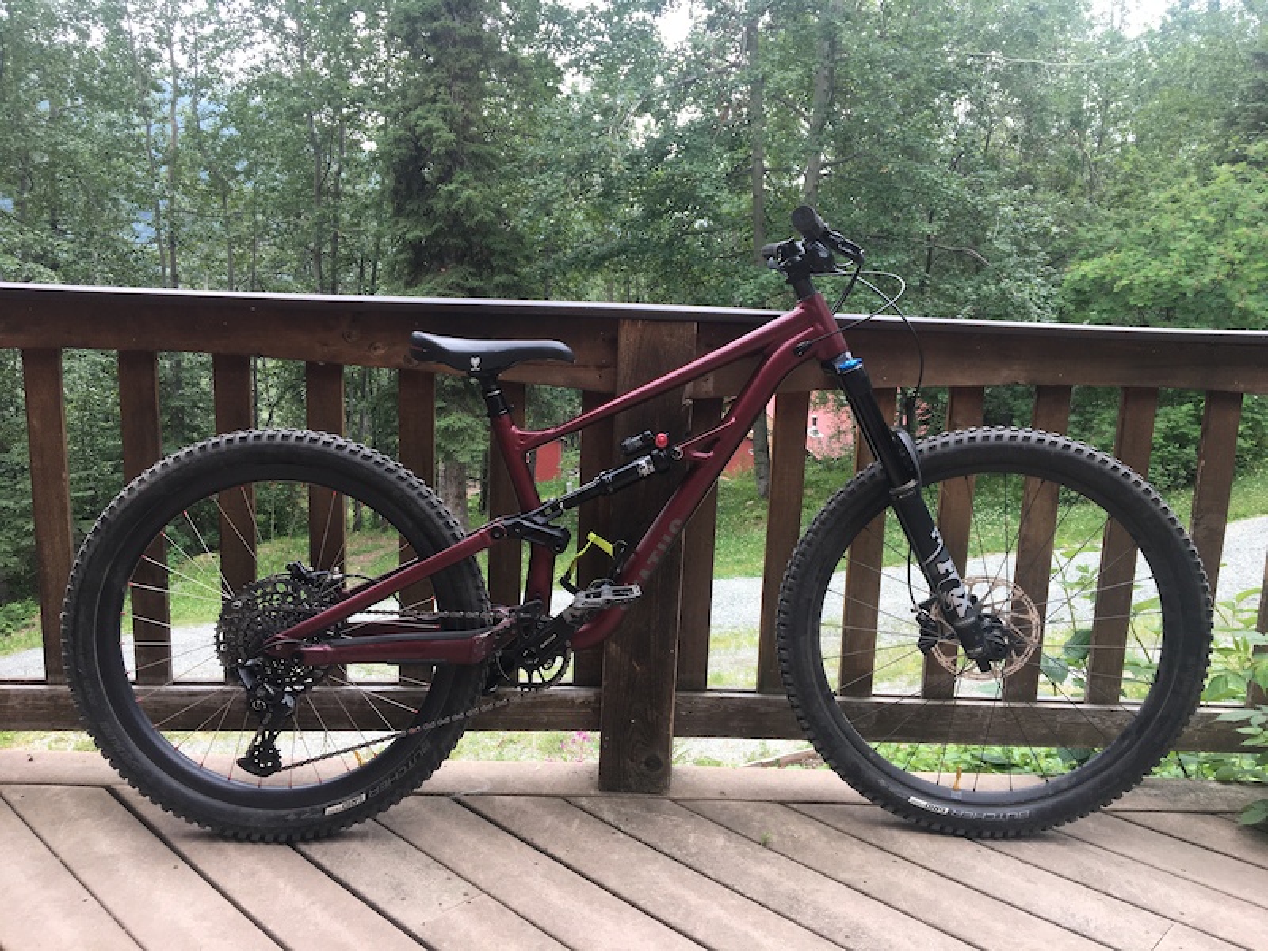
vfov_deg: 48.2
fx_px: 1062
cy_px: 476
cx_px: 634
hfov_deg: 61.7
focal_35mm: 29
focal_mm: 4.15
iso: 32
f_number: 2.2
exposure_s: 1/120
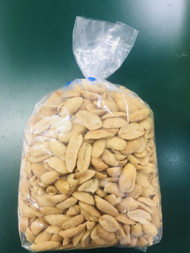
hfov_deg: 48.2
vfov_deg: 61.7
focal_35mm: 29
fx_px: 212
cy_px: 126
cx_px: 95
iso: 40
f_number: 2.2
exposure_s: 1/15
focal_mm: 4.15
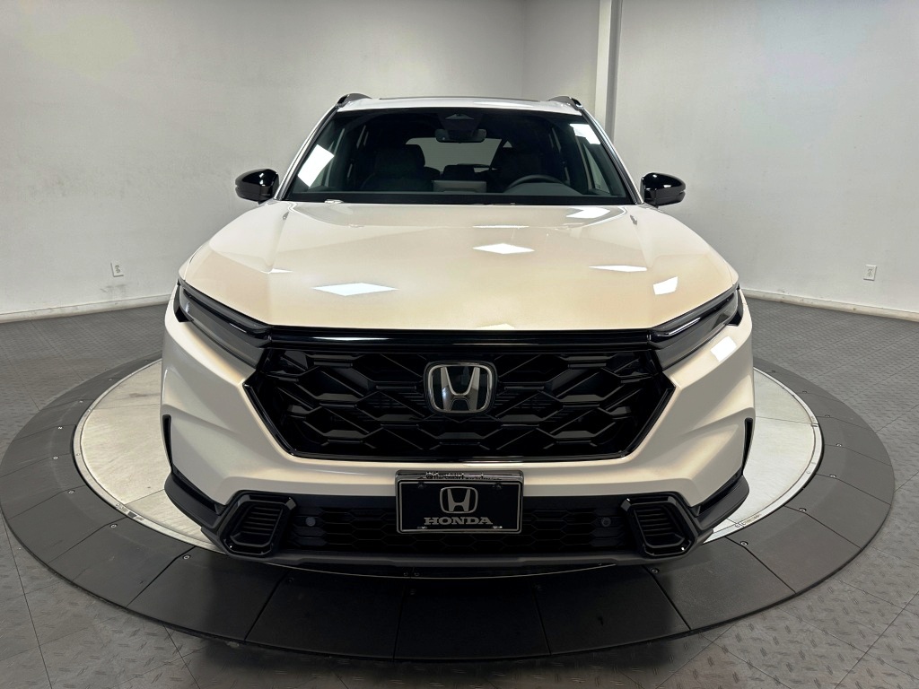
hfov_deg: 71.6
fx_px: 637
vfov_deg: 56.8
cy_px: 344
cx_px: 460
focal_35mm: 24
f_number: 1.78
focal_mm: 6.86
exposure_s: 1/60
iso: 160
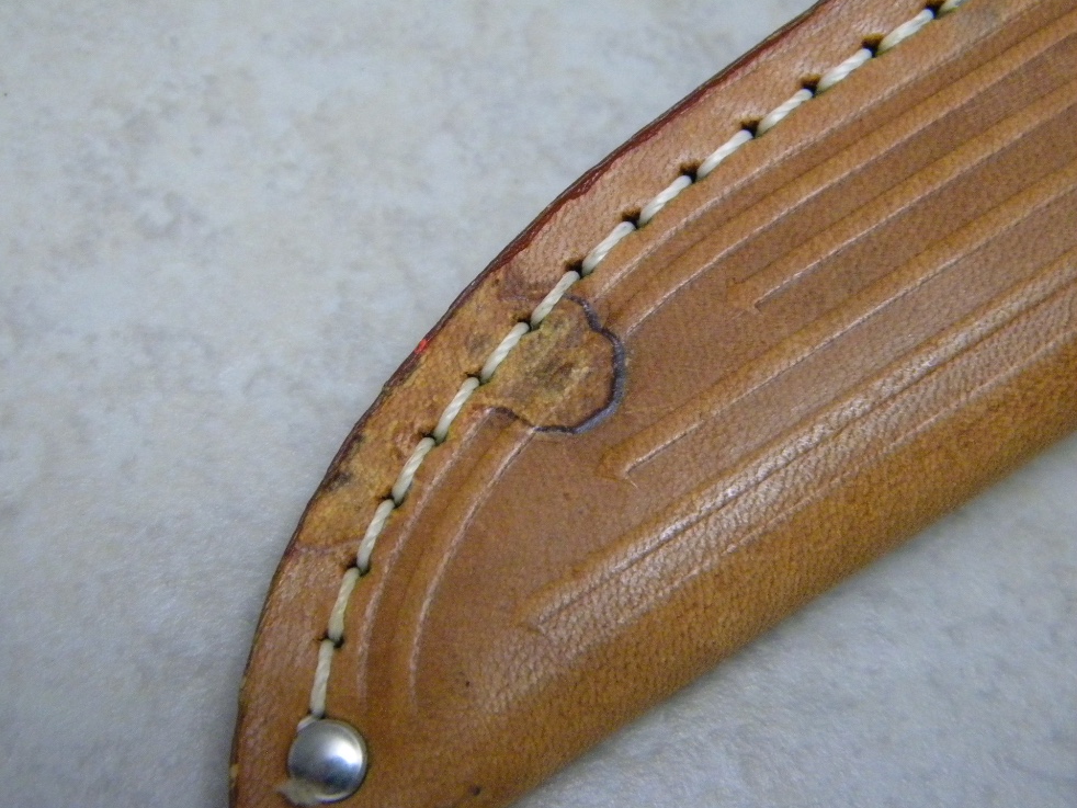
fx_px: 1774
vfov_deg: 25.7
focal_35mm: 57
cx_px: 531
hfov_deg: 33.8
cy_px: 402
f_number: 4.1
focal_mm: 10.1
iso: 800
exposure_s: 1/46.7
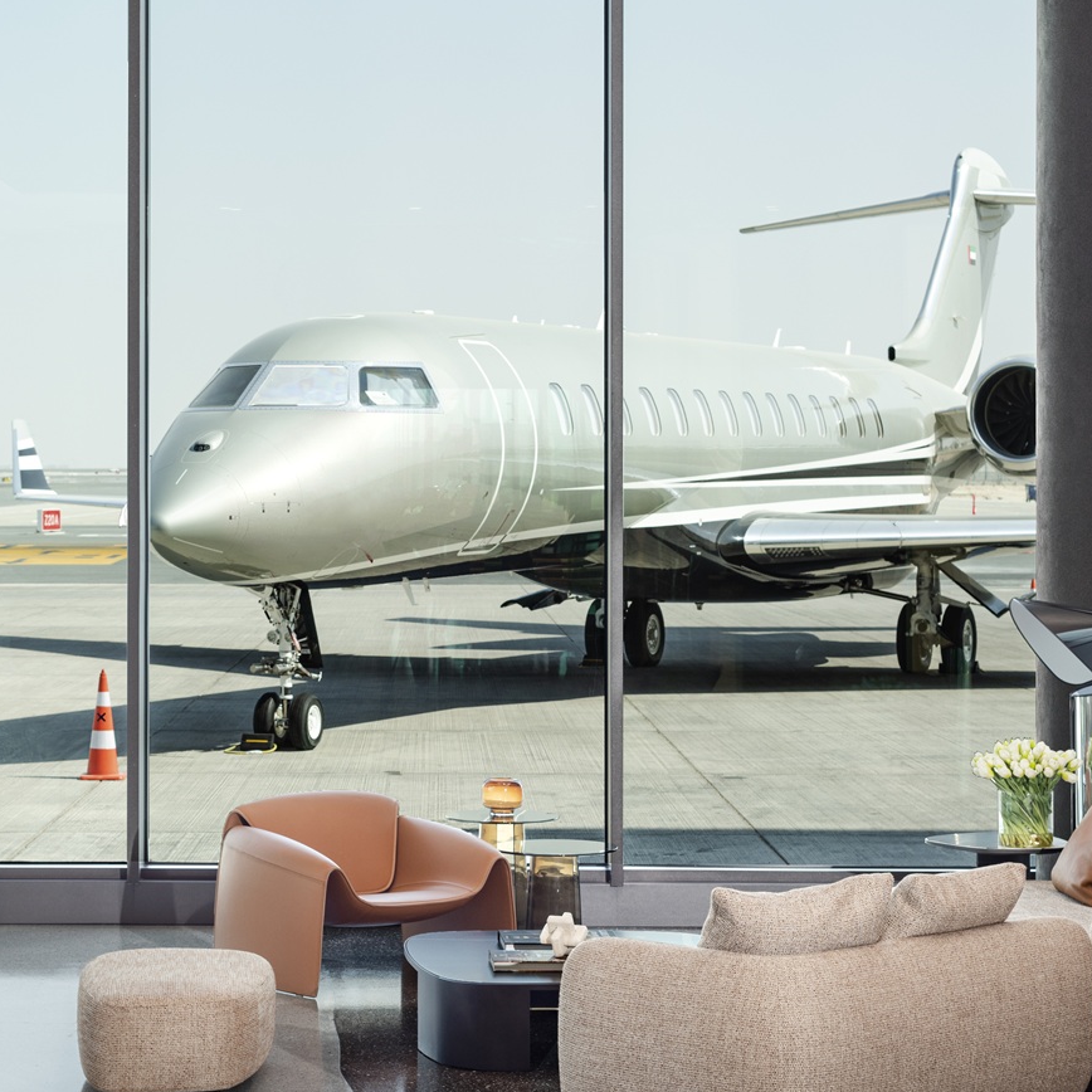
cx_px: 379
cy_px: 488
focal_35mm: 88
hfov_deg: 19.7
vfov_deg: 19.7
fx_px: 3141
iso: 200
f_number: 8
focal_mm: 50
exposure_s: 1/40
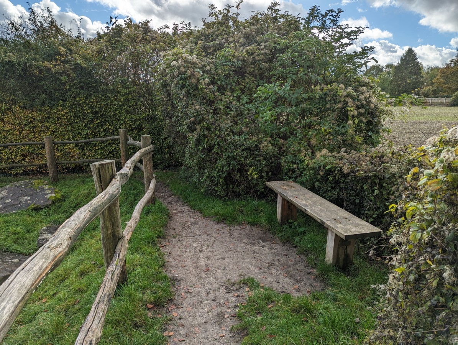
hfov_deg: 71.5
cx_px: 229
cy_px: 172
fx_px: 318
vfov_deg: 56.9
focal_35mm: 24
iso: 28
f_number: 1.85
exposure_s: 1/1364
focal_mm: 6.81
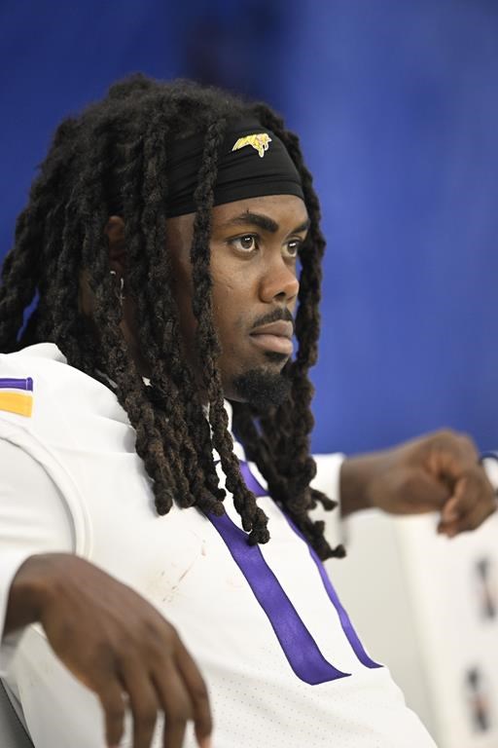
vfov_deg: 5.2
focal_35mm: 400
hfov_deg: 3.4
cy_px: 374
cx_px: 249
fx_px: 8299
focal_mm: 400
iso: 3200
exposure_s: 1/2000
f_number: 2.8
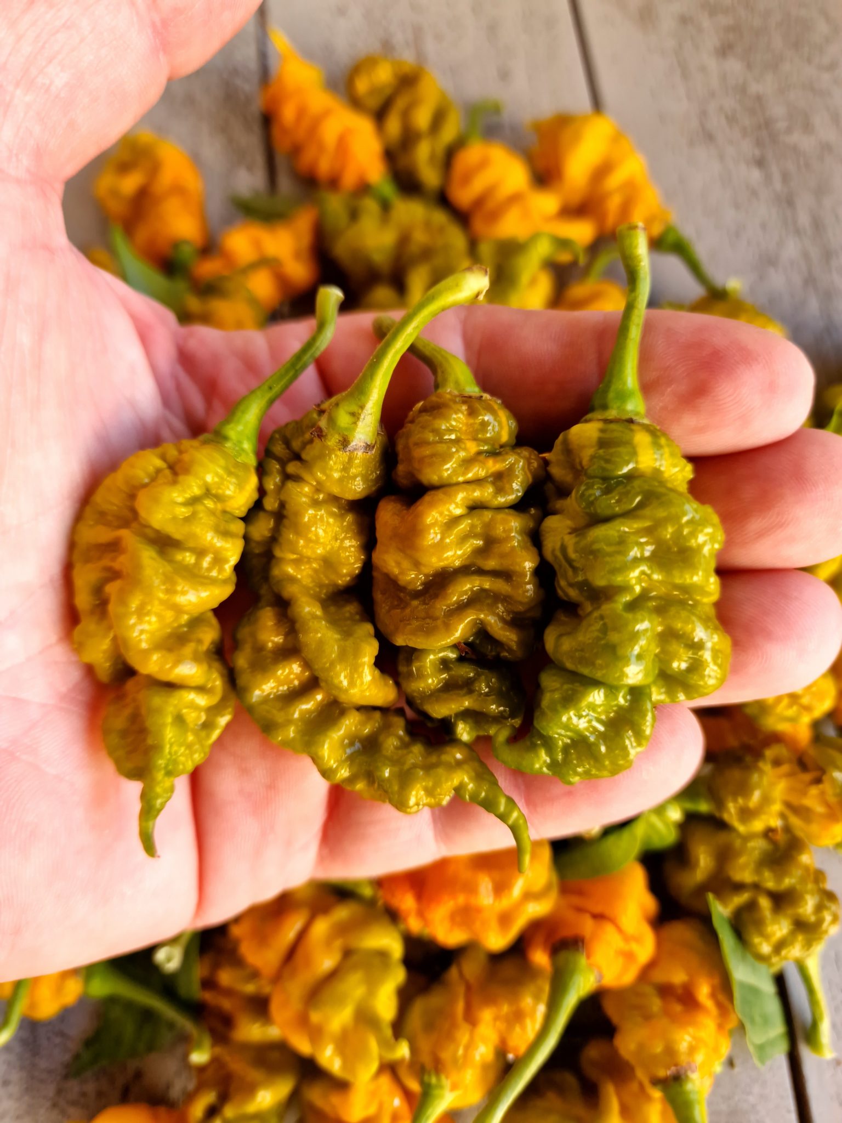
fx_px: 746
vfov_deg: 73.9
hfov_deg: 58.9
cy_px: 562
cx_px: 421
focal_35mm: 23
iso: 50
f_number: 1.8
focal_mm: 6.4
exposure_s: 1/60
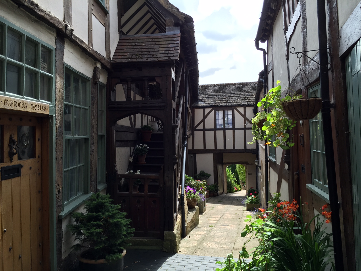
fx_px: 302
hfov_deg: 61.7
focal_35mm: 29
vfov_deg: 48.2
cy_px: 136
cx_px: 180
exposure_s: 1/549
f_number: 2.2
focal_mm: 4.15
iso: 32
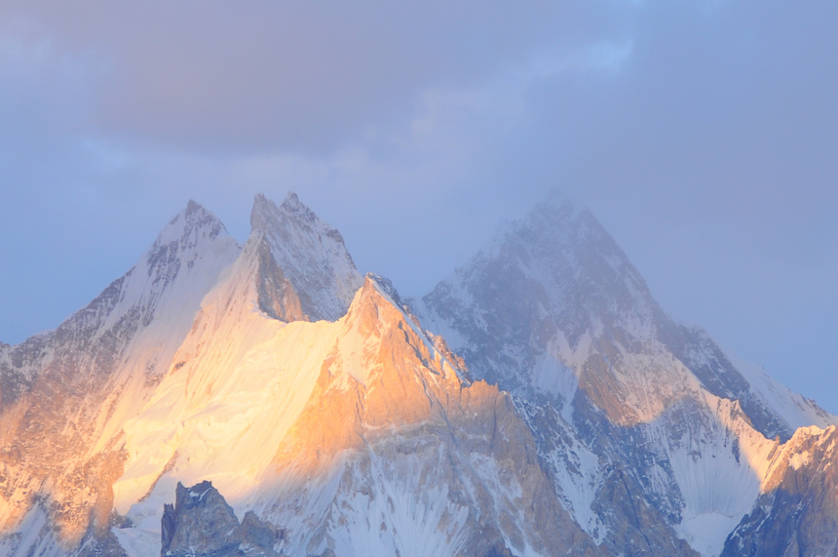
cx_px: 438
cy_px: 348
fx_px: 6926
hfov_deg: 6.9
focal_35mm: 298
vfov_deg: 4.6
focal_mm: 105
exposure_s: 1/80
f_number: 5.3
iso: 200
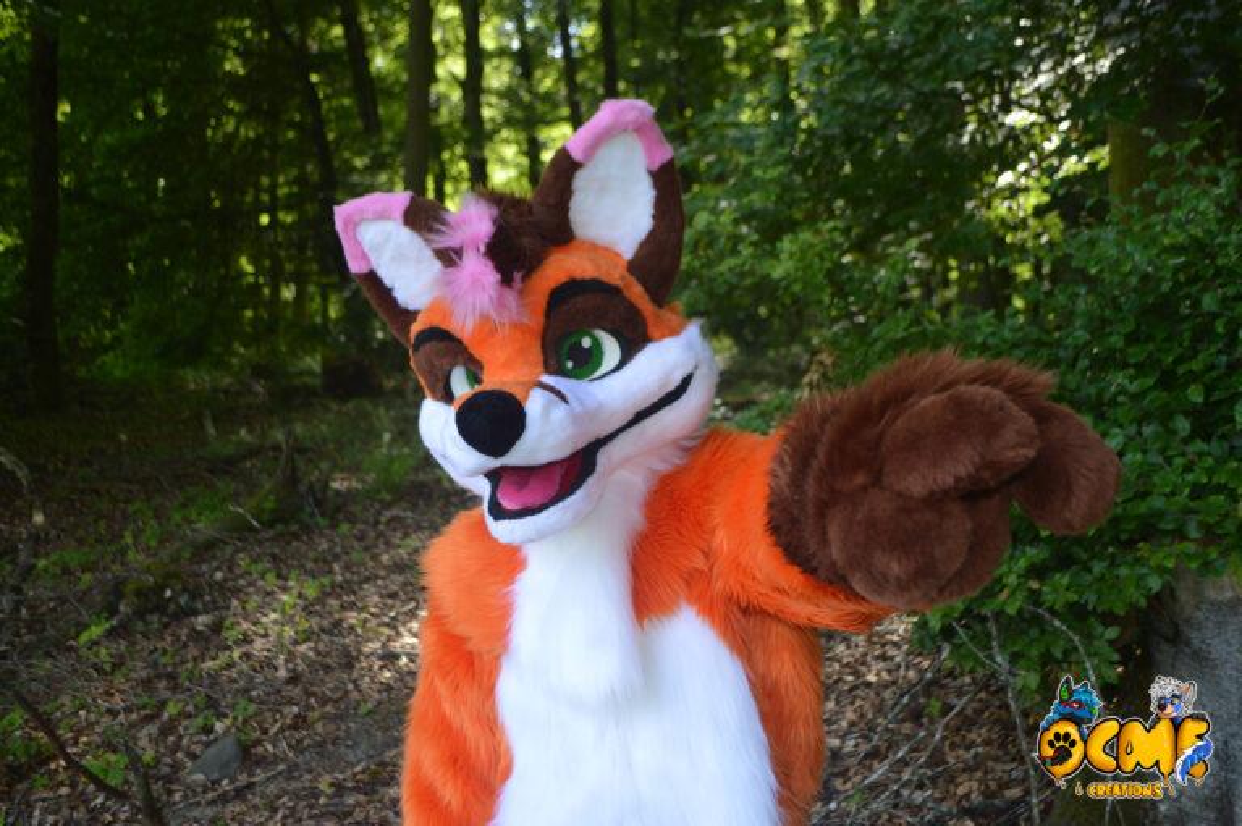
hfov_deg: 57.3
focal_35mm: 33
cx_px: 621
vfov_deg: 39.9
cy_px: 413
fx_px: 1138
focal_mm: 22
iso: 220
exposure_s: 1/125
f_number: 4
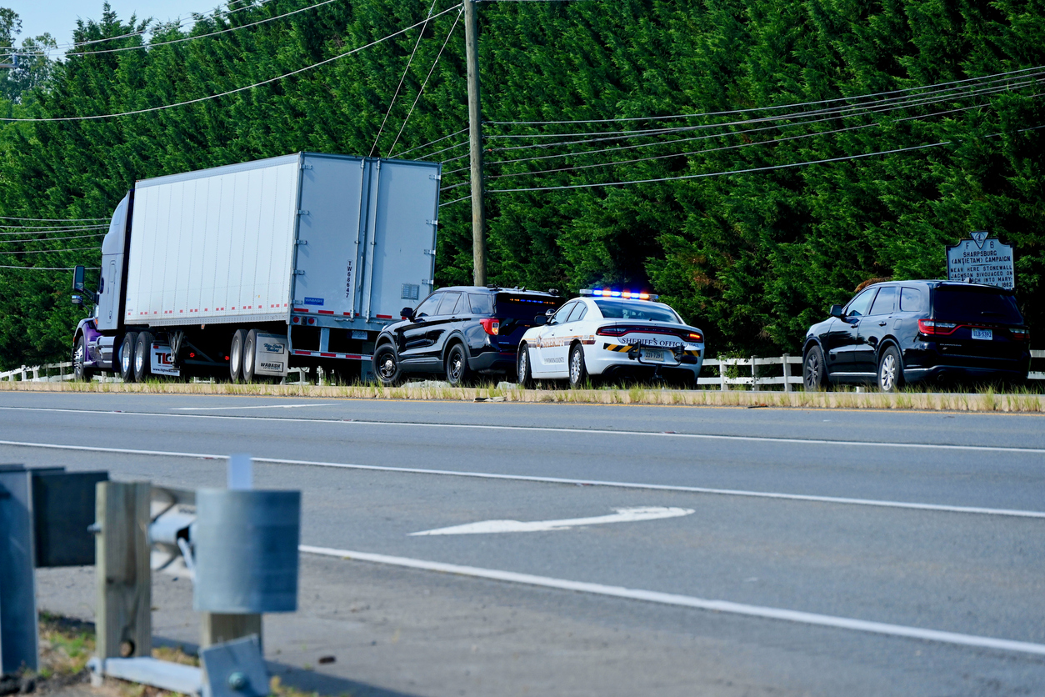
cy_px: 348
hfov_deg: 11.1
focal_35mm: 185
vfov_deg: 7.4
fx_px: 5370
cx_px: 522
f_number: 6.3
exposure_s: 1/1000
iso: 400
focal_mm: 185
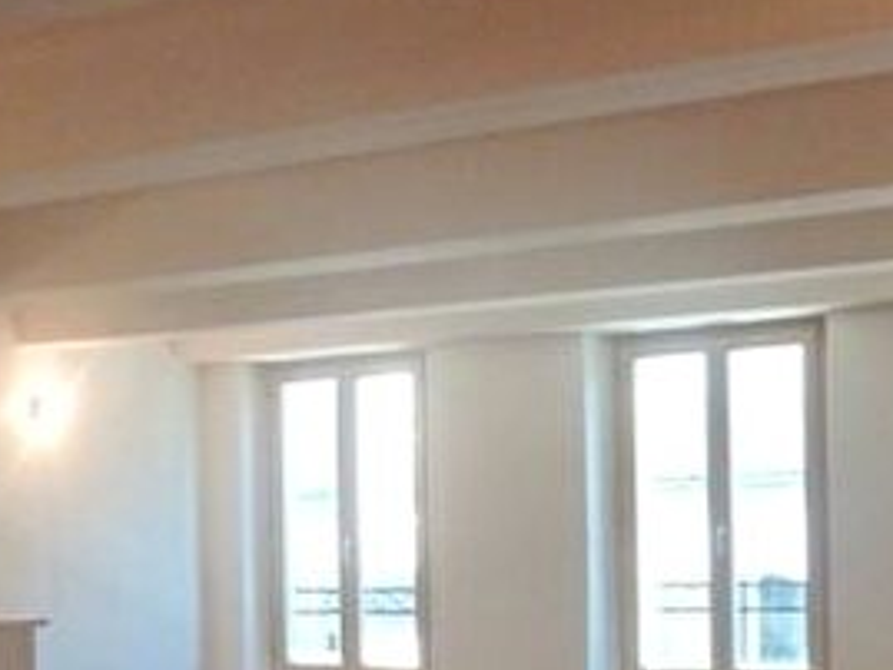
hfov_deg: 29.8
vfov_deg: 22.0
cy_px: 615
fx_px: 1678
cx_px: 471
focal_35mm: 65
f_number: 3.1
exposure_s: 1/50
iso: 400
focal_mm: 4.5
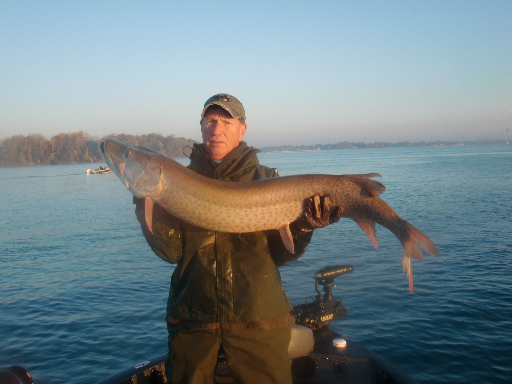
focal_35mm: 38
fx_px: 562
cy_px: 192
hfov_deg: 49.0
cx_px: 256
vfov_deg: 37.7
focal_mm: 6.66
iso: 64
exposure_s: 1/125
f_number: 3.9
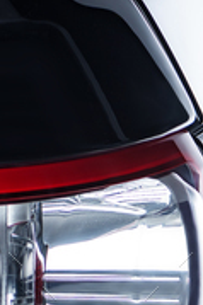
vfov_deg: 3.9
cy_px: 586
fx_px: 4398
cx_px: 92
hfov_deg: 2.6
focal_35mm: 519
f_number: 9
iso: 100
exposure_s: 1/160
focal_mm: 105
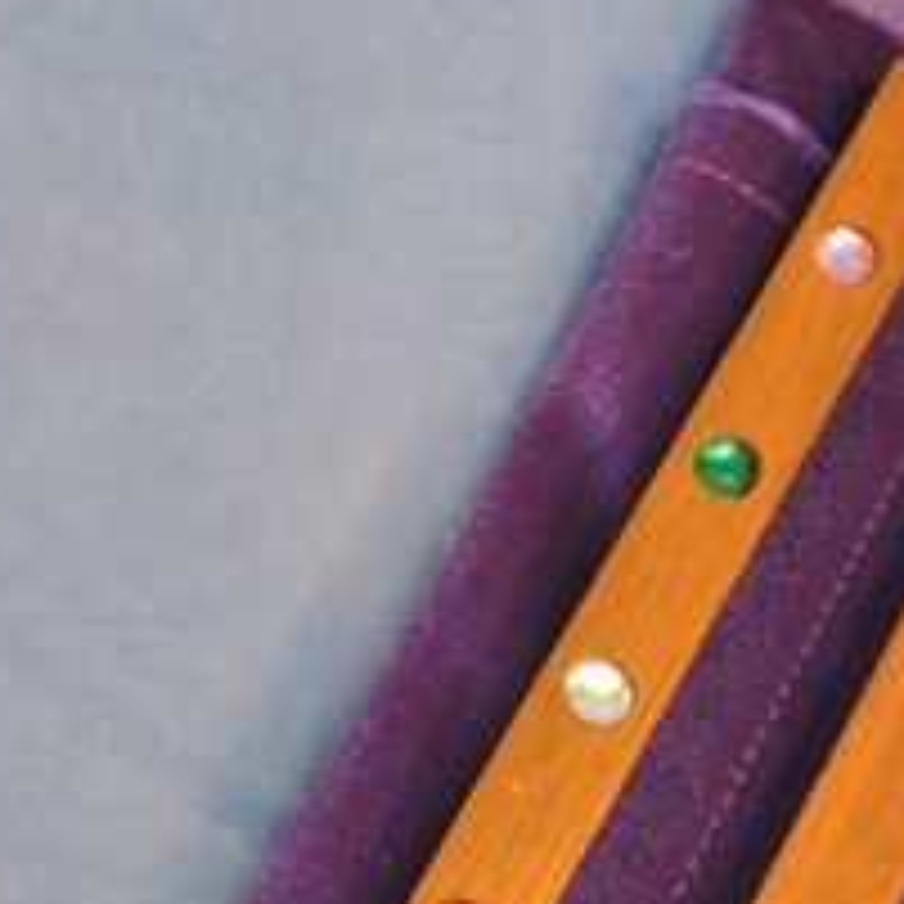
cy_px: 911
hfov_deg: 15.8
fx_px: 3250
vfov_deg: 15.5
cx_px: 621
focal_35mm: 110
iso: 400
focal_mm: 8.3
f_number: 3.5
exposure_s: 1/25
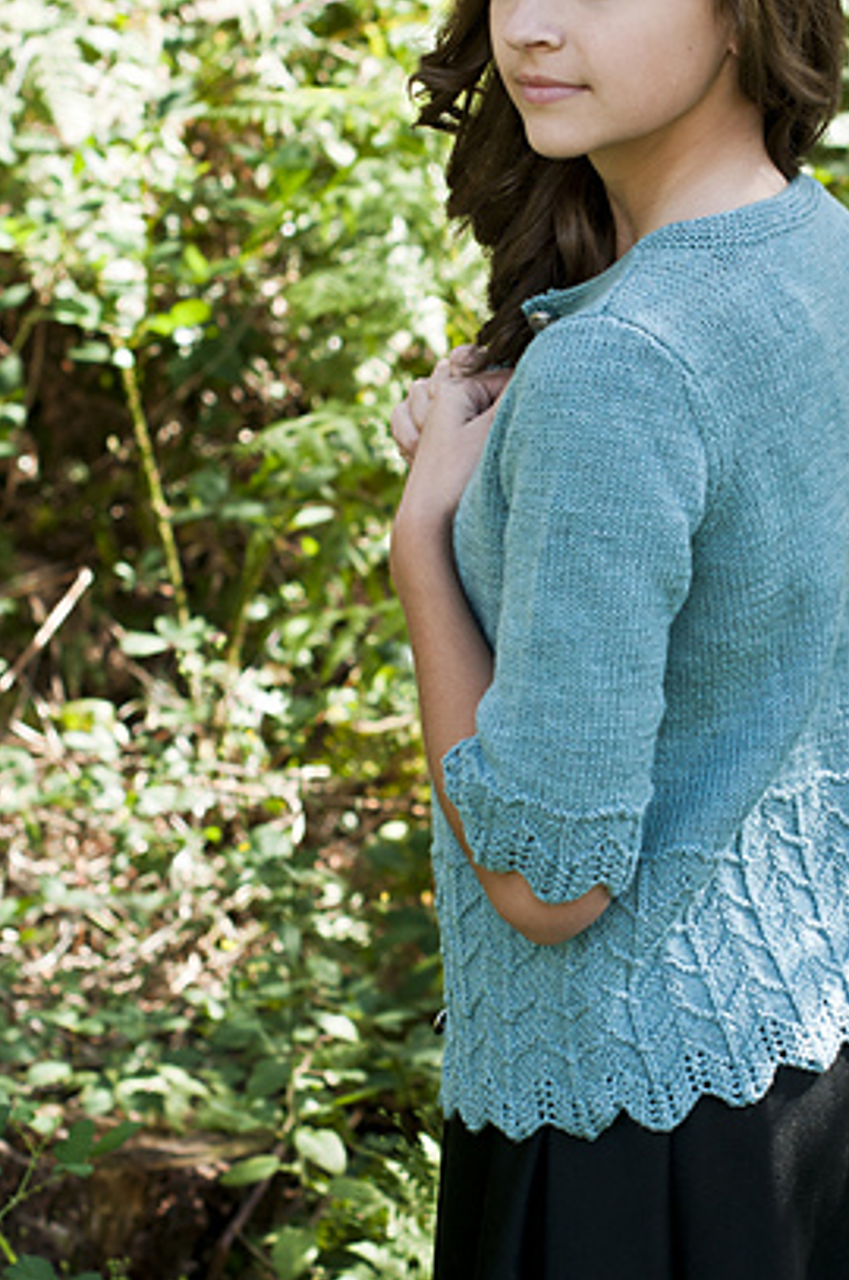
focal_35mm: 118
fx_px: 4188
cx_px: 656
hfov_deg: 11.5
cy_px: 525
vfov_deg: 17.4
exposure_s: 1/250
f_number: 4
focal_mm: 50
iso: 200
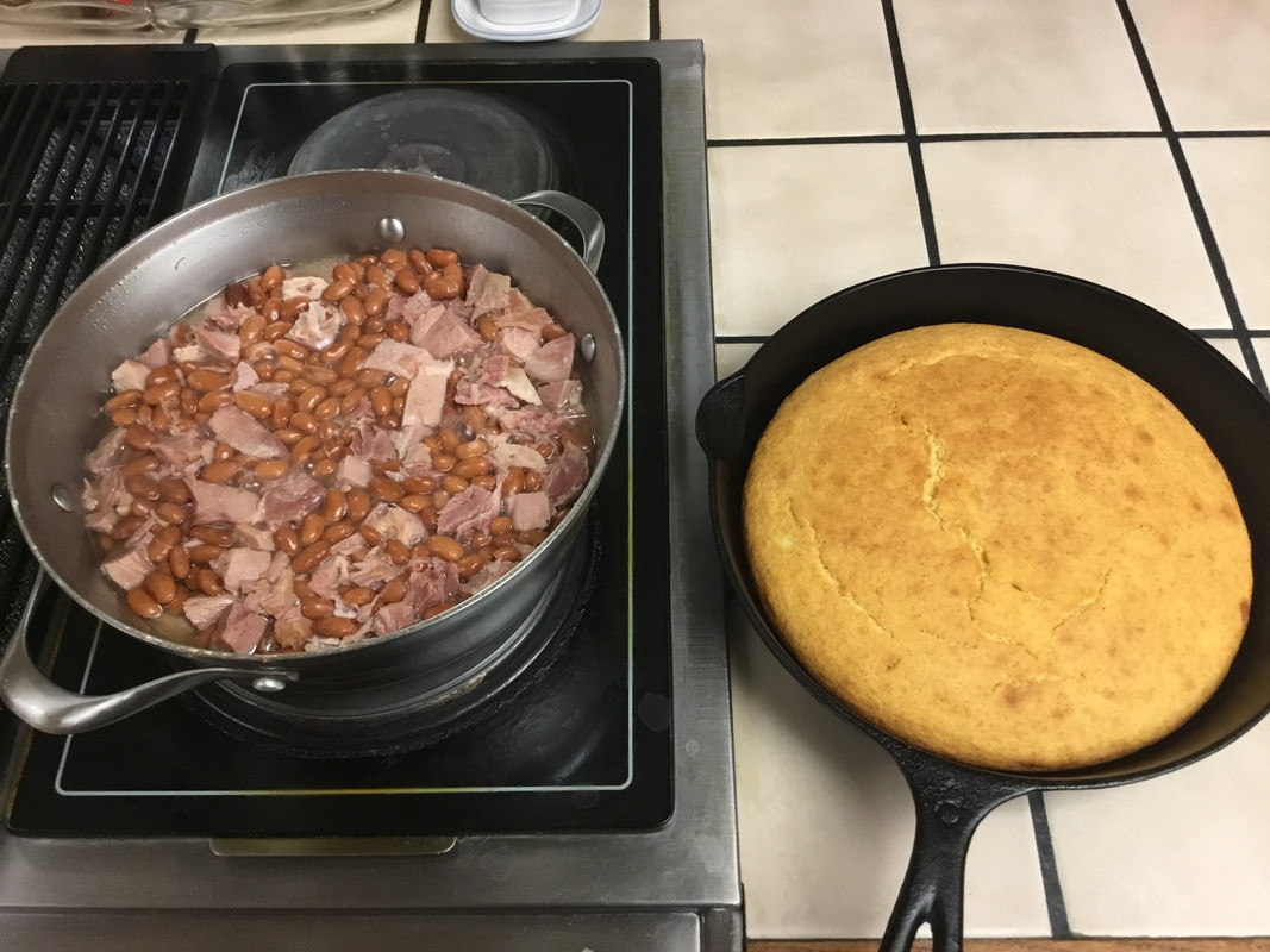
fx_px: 1137
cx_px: 635
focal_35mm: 31
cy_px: 476
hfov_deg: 58.4
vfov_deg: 45.4
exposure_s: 1/30
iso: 125
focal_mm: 3.3
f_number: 2.4
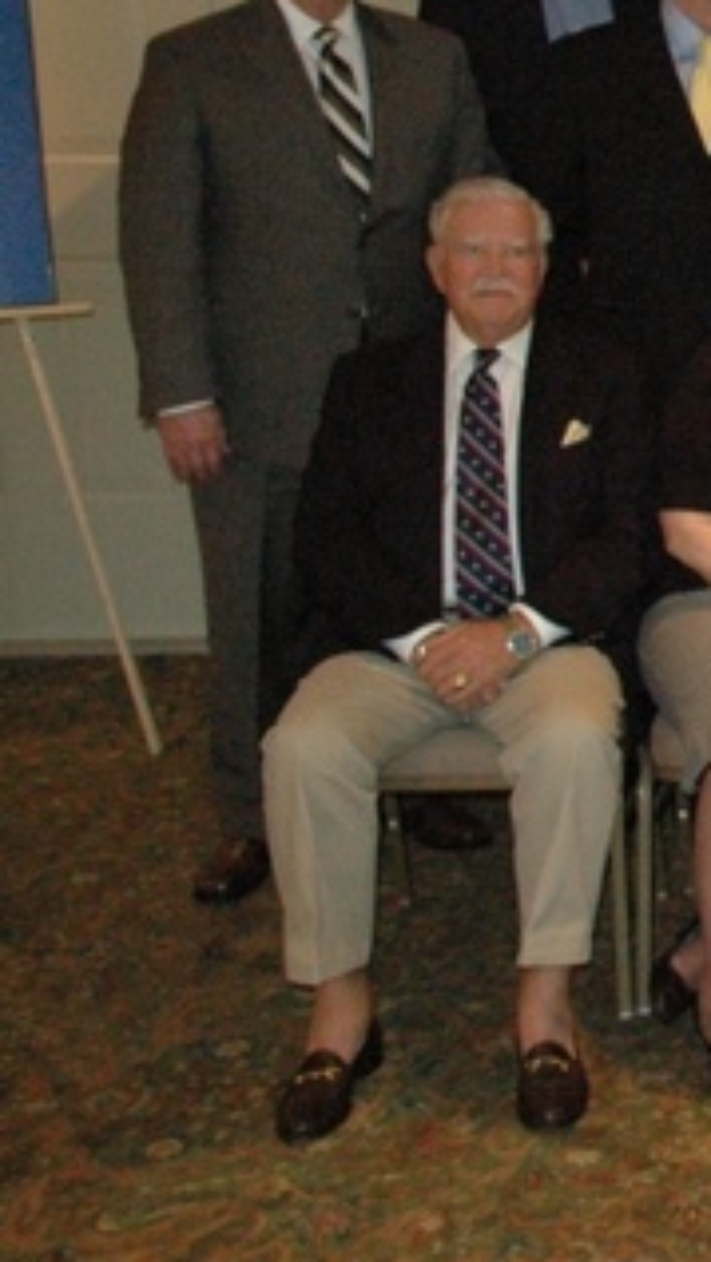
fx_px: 2378
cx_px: 1557
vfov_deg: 29.0
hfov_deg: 13.6
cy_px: 226
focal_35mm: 71
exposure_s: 1/60
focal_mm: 18
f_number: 5
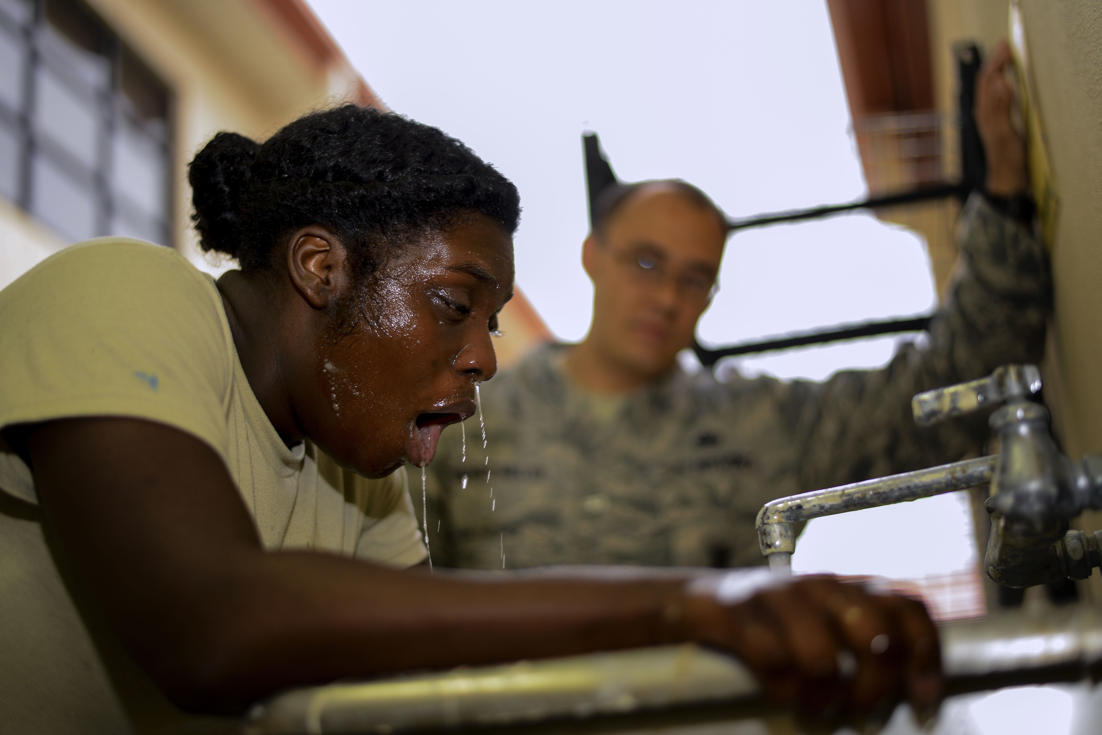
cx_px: 551
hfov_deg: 39.6
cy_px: 368
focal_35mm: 50
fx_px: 1531
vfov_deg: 27.0
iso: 250
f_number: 1.8
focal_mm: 50
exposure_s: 1/160
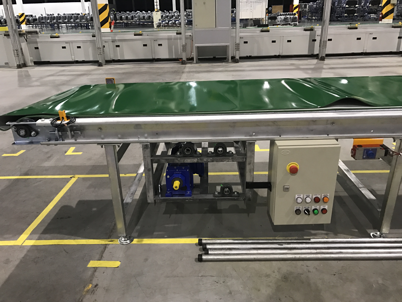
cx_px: 201
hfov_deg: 63.4
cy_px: 151
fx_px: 325
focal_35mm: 28
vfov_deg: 49.7
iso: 100
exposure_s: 1/17
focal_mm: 3.99
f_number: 1.8
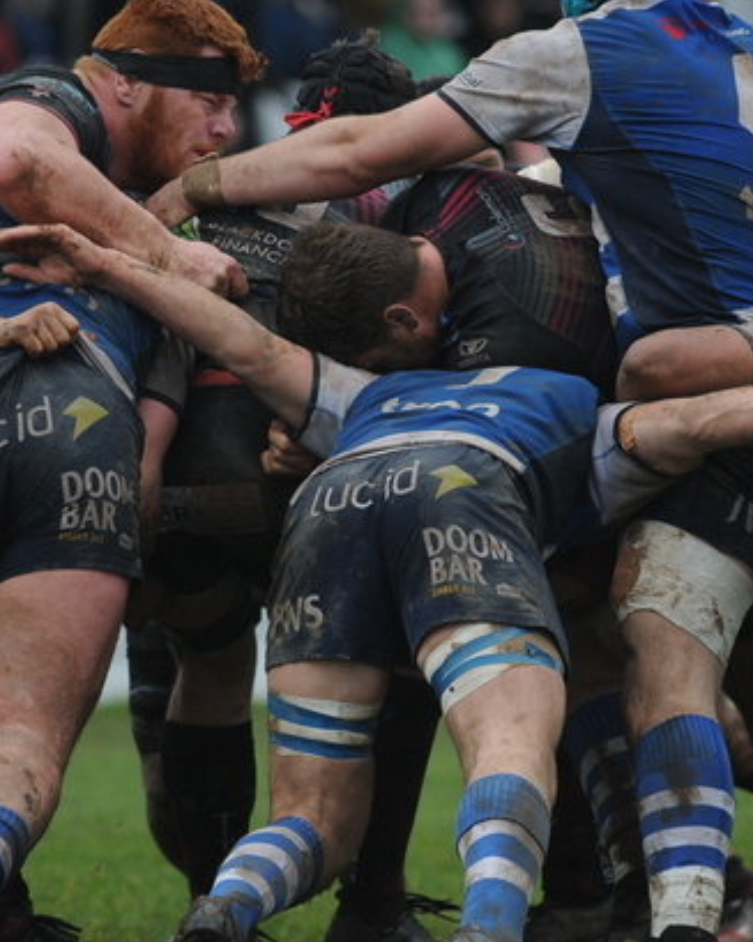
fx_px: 15355
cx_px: 368
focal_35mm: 551
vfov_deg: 3.5
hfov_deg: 2.8
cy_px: 420
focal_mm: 300
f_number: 4
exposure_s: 1/800
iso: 1000
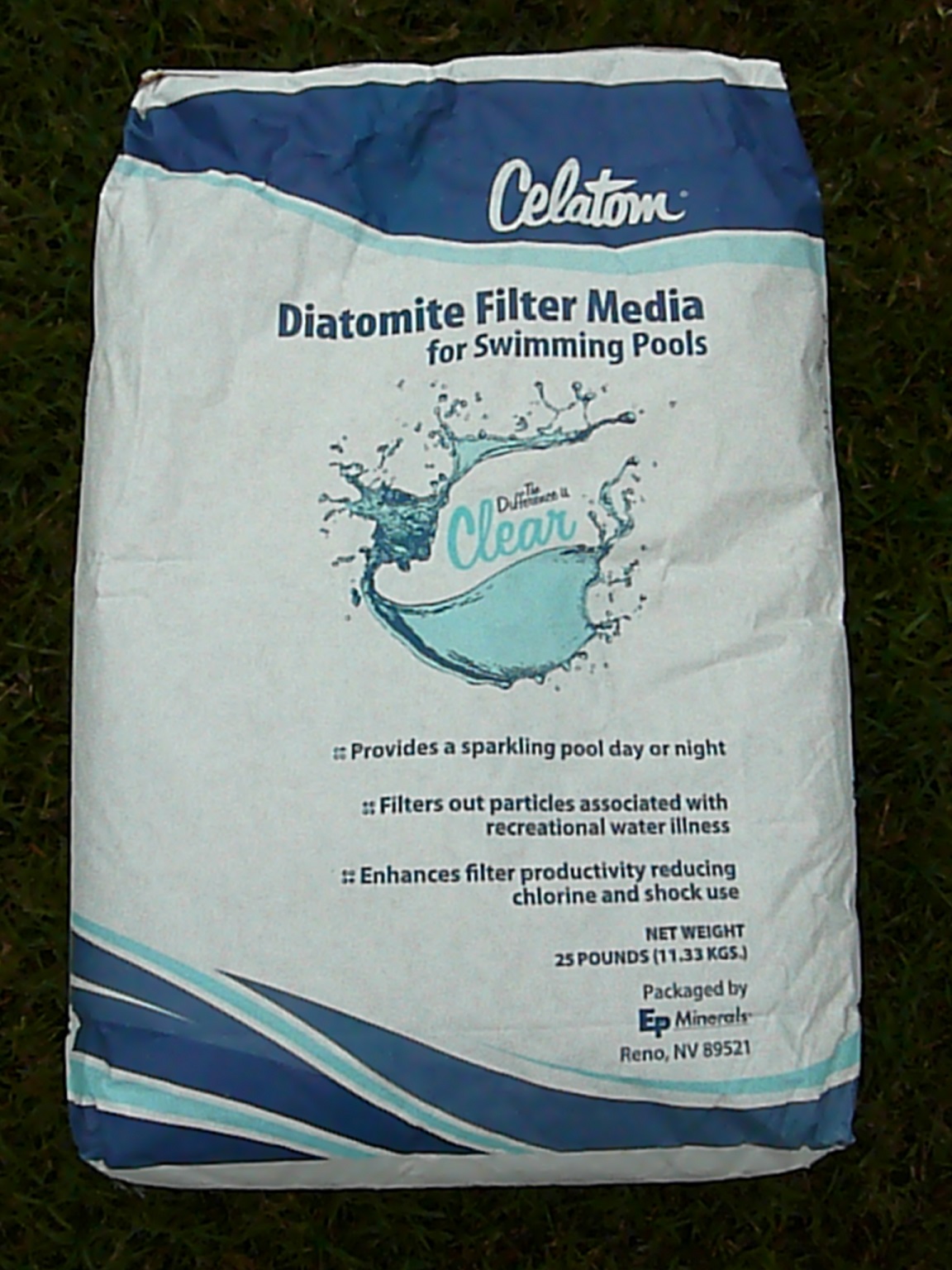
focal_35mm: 35
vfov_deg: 52.6
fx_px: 1283
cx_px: 476
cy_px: 635
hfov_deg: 40.7
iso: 800
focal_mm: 5.2
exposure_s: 1/1600
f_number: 5
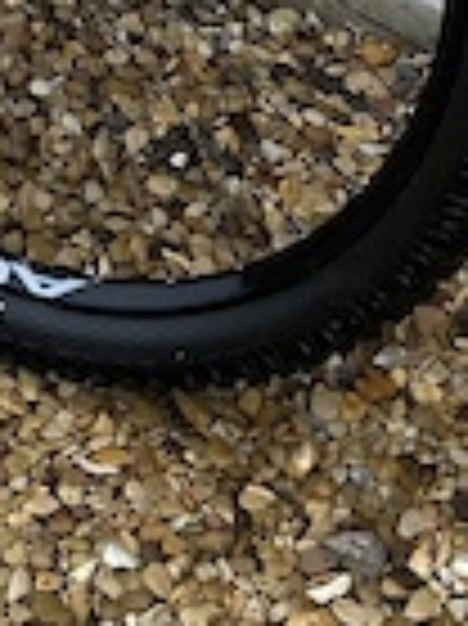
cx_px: -279
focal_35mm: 150
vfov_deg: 12.1
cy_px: -522
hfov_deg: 9.5
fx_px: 2708
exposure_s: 1/122
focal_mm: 4.25
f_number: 1.8
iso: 50
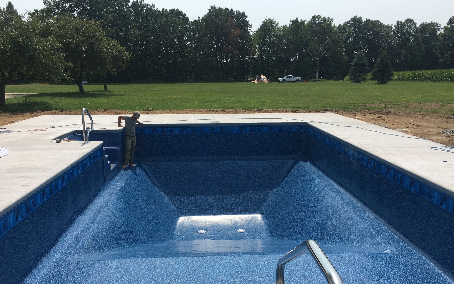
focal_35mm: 35
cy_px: 187
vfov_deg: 36.0
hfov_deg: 55.3
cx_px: 223
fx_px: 433
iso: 25
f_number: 2.2
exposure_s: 1/2137
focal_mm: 4.15
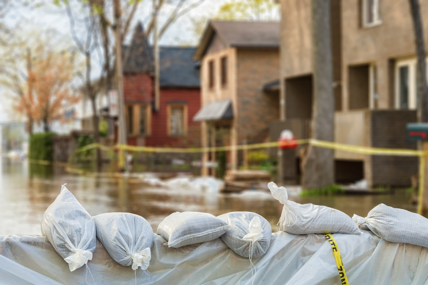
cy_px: 142
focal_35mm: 85
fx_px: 1010
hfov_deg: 23.9
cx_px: 214
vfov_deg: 16.1
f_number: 10
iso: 800
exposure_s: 1/250
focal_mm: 85
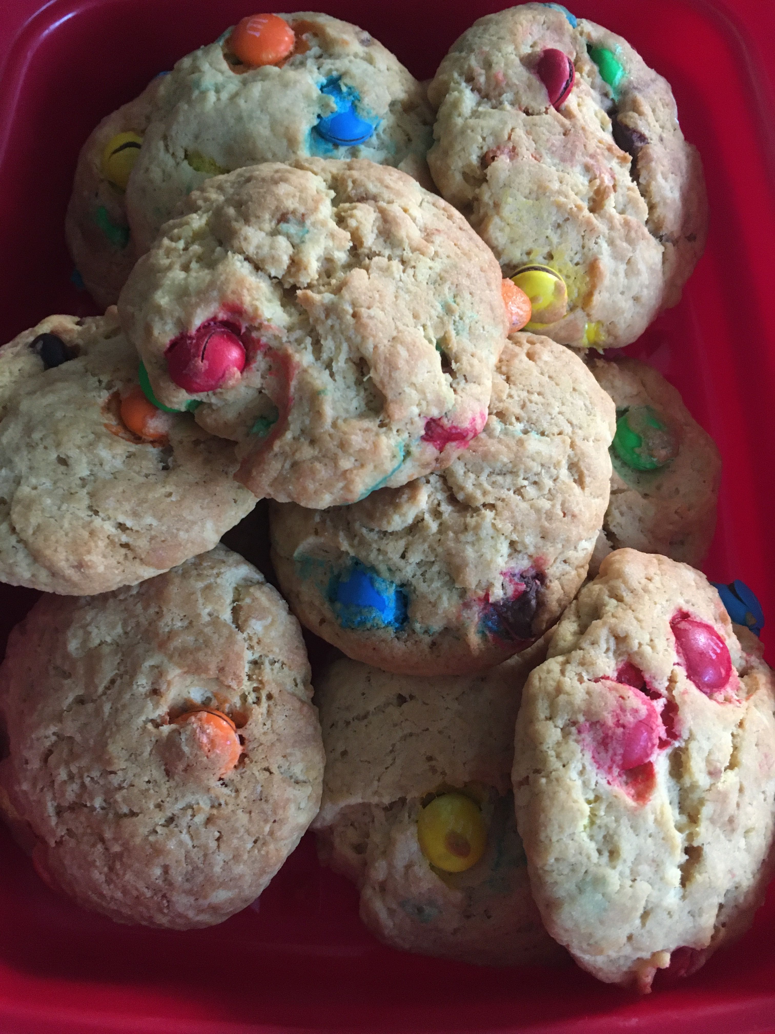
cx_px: 388
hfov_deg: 48.2
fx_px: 866
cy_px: 517
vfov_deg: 61.7
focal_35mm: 29
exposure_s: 1/17
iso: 200
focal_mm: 4.15
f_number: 2.2
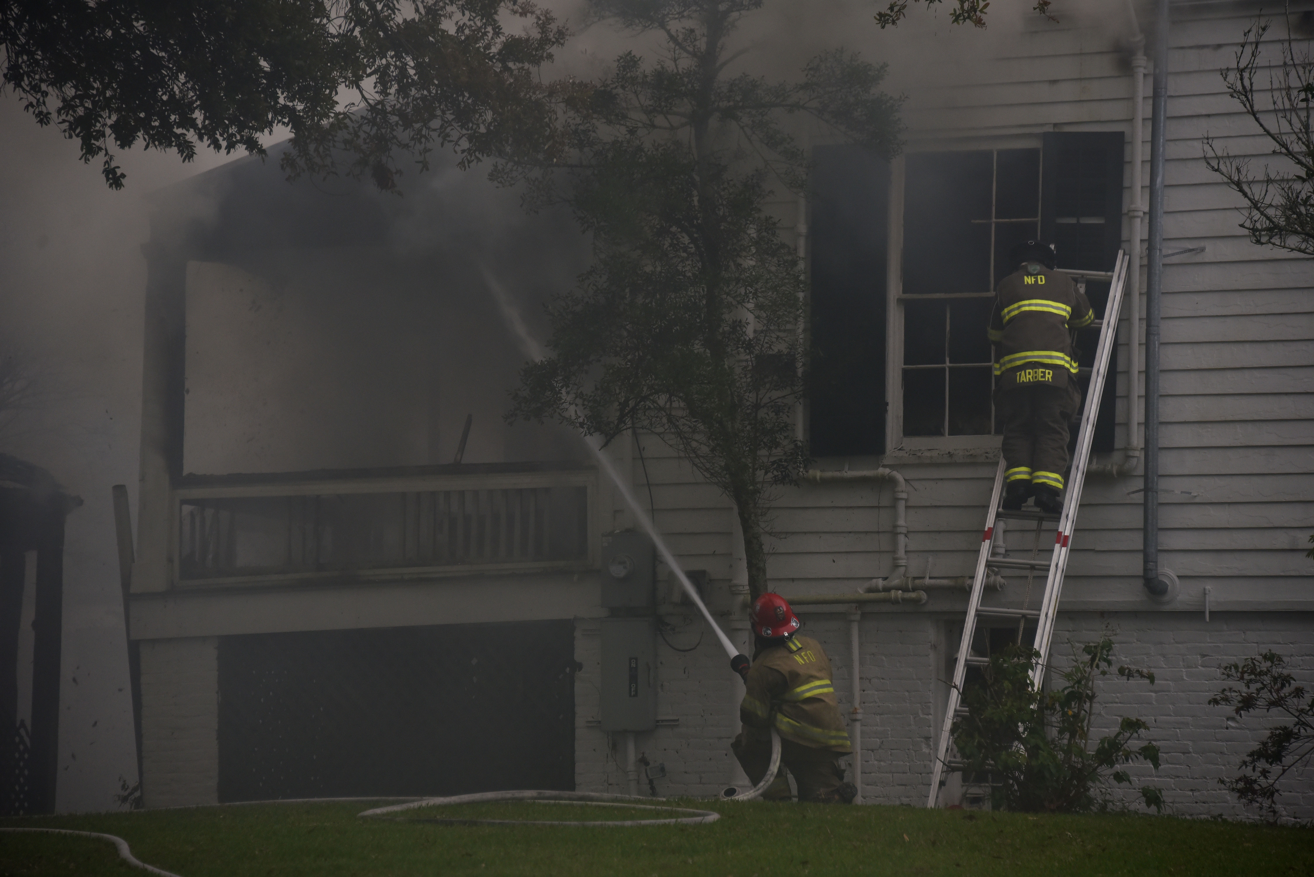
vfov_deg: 7.2
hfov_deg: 10.8
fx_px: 6937
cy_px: 438
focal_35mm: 190
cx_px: 657
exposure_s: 1/250
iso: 800
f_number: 5.6
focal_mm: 190
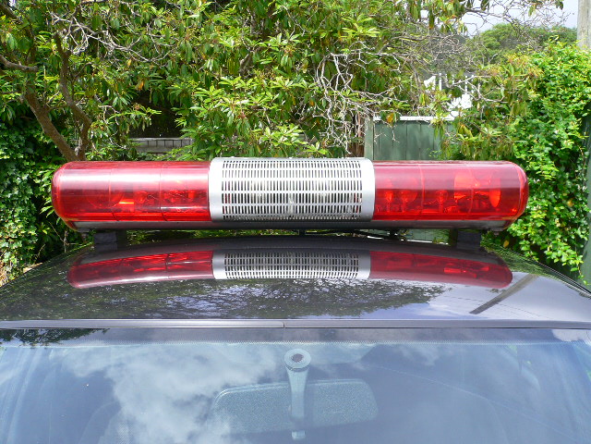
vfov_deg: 40.7
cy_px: 222
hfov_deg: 52.6
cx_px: 296
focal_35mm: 35
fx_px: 598
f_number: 5.6
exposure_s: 1/100
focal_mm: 5.8
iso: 64
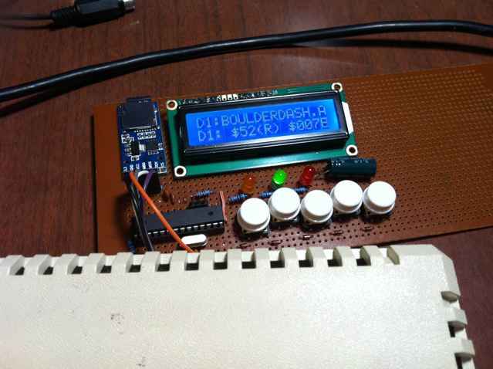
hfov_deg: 52.7
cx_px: 246
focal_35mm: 35
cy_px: 184
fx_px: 498
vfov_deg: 40.6
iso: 100
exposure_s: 1/40
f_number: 2.8
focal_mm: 3.85
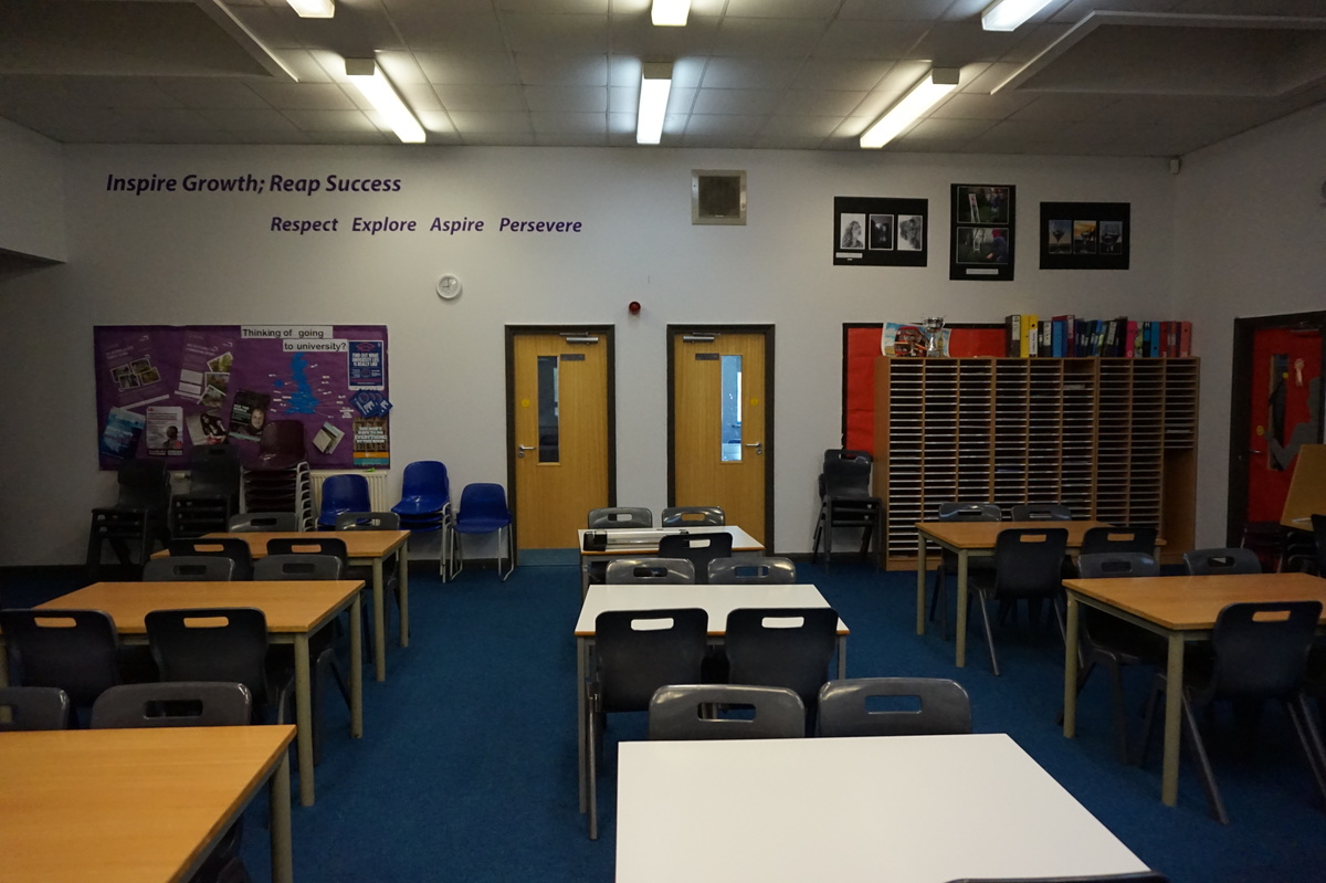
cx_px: 663
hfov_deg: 73.8
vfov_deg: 53.1
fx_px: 884
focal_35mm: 24
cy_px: 442
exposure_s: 1/125
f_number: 3.5
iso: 3200
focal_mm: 16
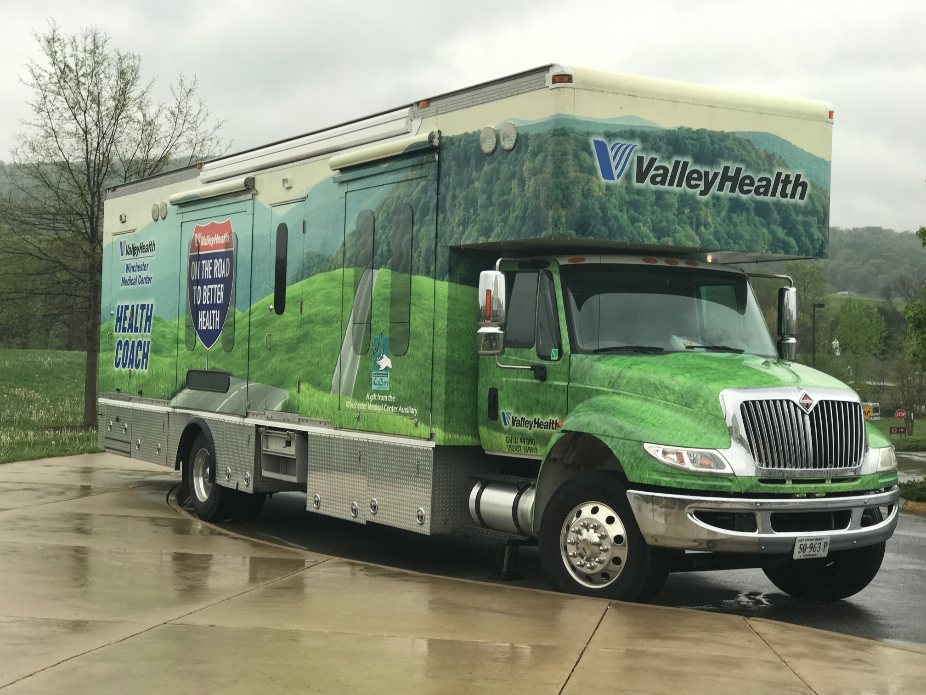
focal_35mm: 57
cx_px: 463
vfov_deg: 25.7
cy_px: 348
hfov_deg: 33.8
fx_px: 1525
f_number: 2.8
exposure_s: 1/60
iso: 25
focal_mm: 6.6
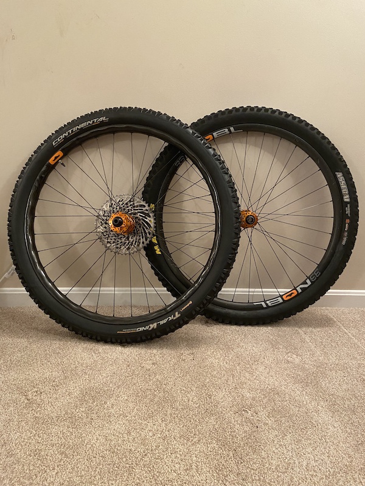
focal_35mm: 26
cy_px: 243
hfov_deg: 53.1
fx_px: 366
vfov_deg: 67.3
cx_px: 182
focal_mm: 4.25
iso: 320
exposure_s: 1/40
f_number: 1.8
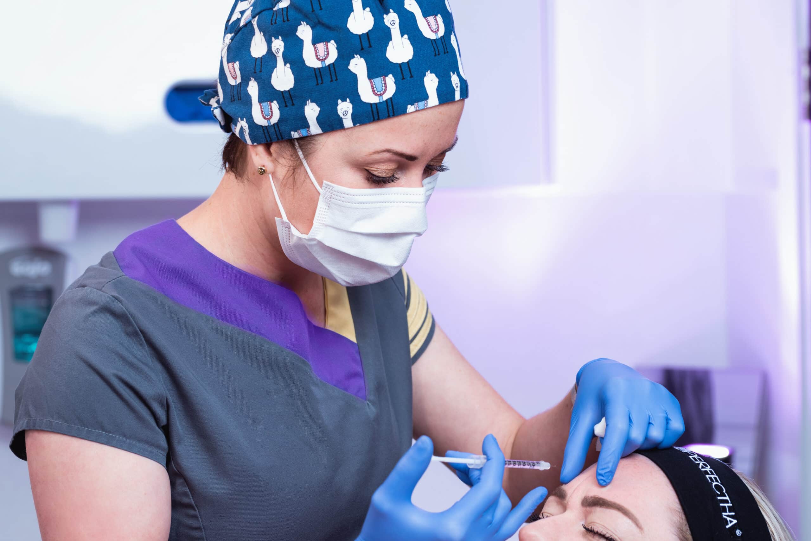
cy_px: 270
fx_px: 2366
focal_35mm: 105
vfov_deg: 13.1
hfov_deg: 19.4
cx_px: 406
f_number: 7.1
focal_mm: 105
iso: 400
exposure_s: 1/125
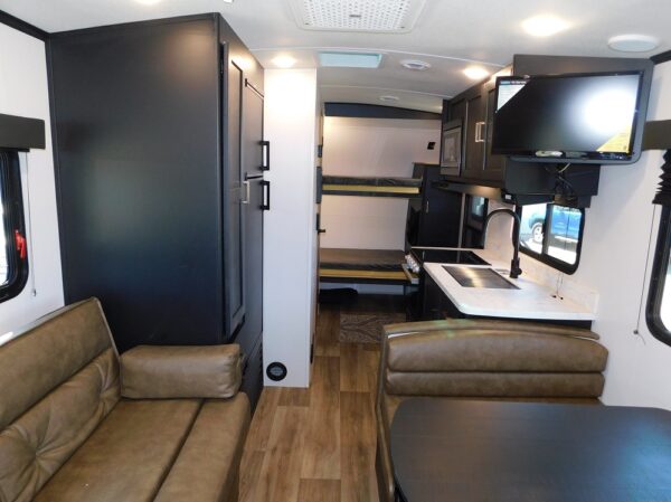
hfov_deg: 74.0
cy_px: 251
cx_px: 336
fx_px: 445
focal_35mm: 23
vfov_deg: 58.8
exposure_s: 1/30
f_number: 3
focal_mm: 4
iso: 200
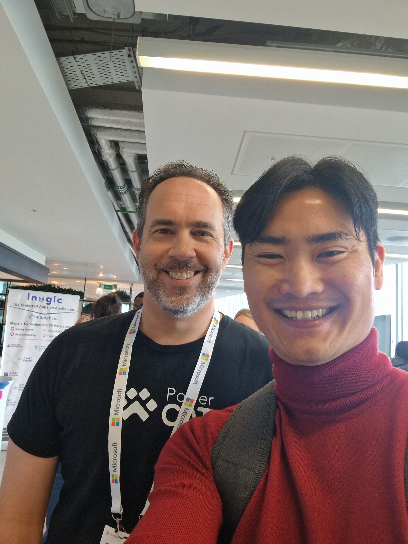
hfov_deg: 54.9
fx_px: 393
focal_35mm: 25
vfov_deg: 69.4
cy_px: 272
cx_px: 204
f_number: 2.2
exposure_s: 1/100
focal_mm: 3.3
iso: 250
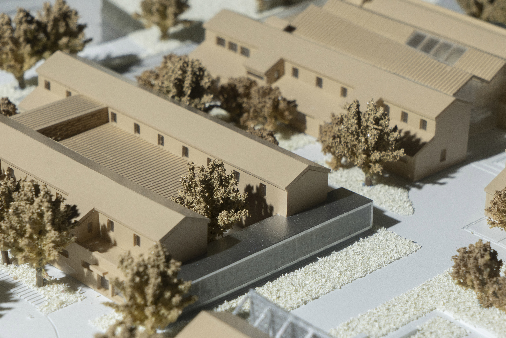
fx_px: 1659
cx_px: 255
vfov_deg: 11.6
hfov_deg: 17.3
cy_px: 178
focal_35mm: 118
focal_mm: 70
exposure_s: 1/50
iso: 500
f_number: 14
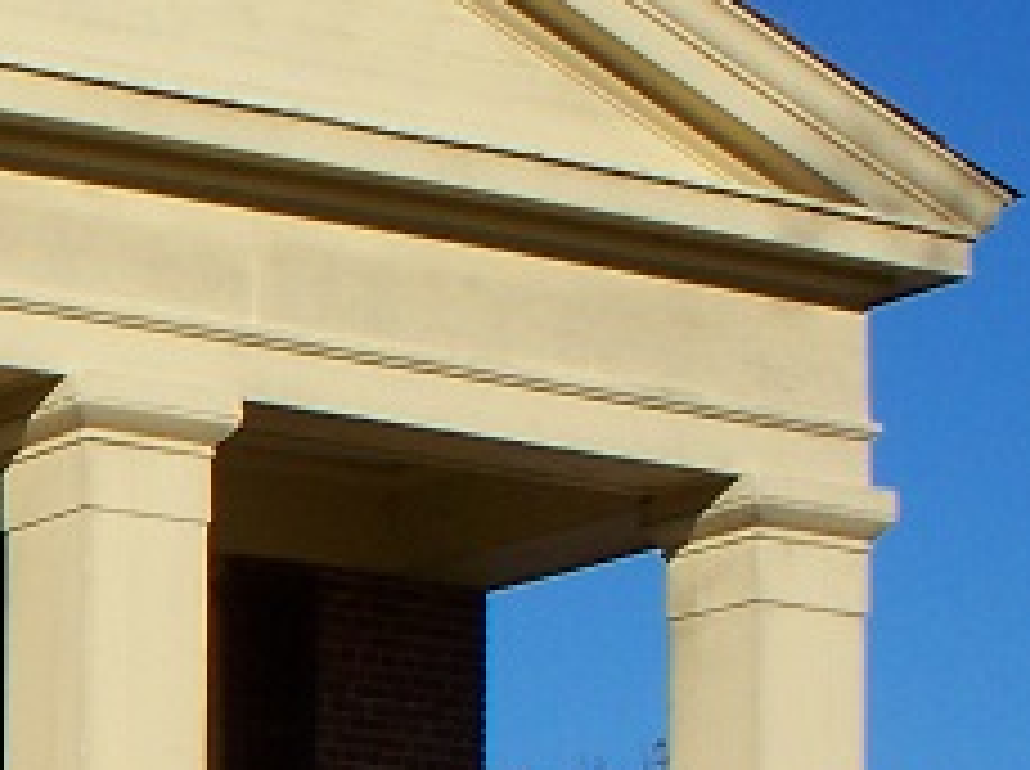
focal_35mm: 189
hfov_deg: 9.6
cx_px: -1169
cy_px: 1198
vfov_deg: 7.7
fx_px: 5615
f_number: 5
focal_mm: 7.54
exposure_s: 1/640
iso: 64
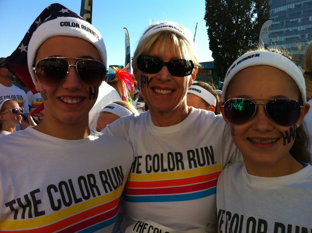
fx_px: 315
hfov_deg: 52.7
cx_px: 156
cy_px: 116
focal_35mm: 35
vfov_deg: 40.6
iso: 80
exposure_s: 1/888
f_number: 2.8
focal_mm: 3.85
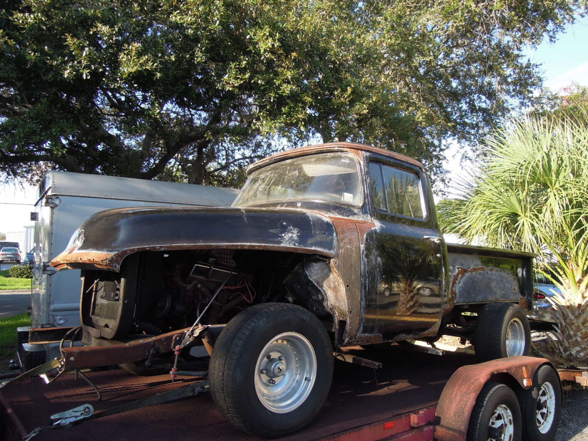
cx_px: 303
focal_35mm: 26
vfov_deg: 53.0
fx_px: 442
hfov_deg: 67.3
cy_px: 230
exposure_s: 1/500
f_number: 2.8
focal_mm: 4.3
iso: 160
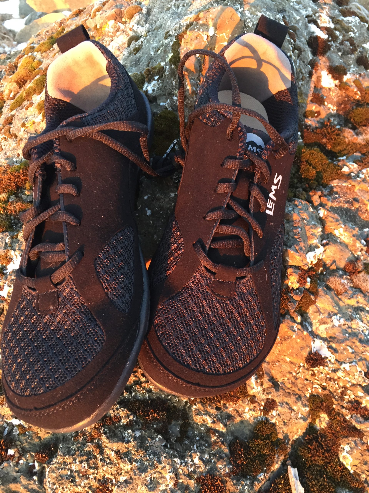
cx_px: 184
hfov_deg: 48.2
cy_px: 246
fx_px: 412
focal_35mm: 29
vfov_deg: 61.7
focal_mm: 4.15
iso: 100
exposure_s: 1/30
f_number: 2.2
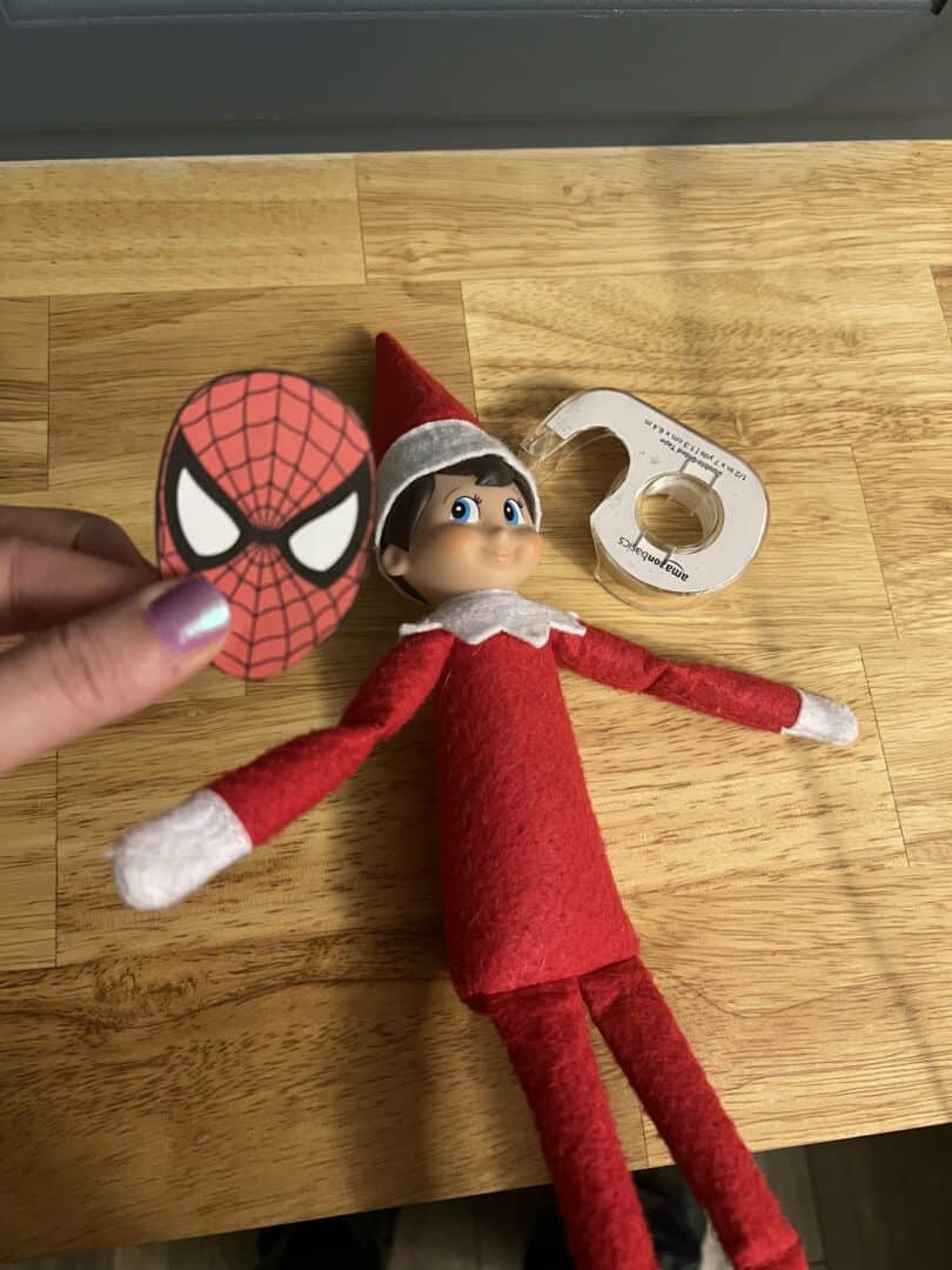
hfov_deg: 53.1
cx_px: 476
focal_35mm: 26
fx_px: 953
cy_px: 635
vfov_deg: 67.3
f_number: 1.5
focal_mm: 5.7
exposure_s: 1/40
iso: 500
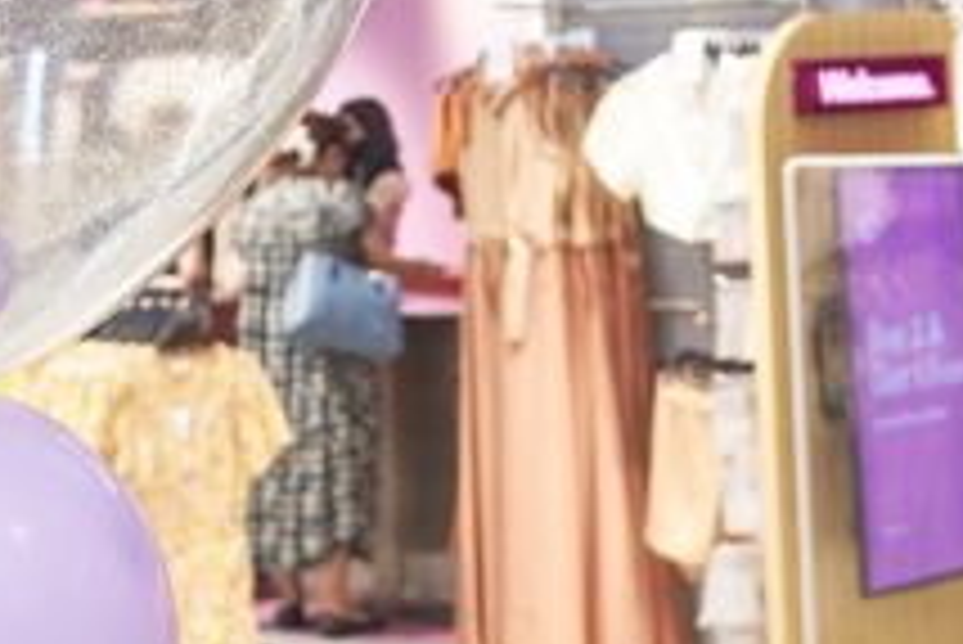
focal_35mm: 115
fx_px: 3078
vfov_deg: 11.3
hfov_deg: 17.8
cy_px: -385
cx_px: 405
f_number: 5
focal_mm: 24
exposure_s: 1/80
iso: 500
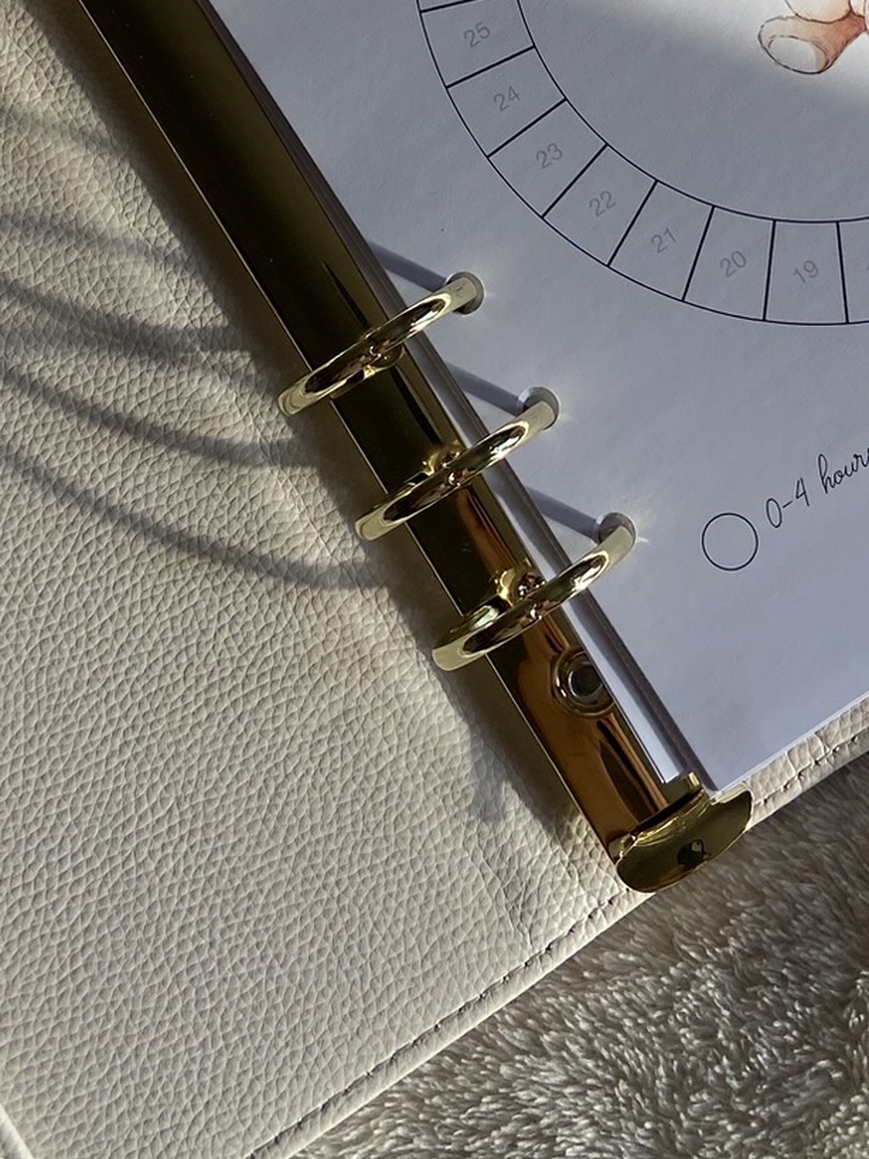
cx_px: 495
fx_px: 2176
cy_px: -61
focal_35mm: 65
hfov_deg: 22.6
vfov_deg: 27.7
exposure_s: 1/858
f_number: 1.8
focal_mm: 4.25
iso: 32
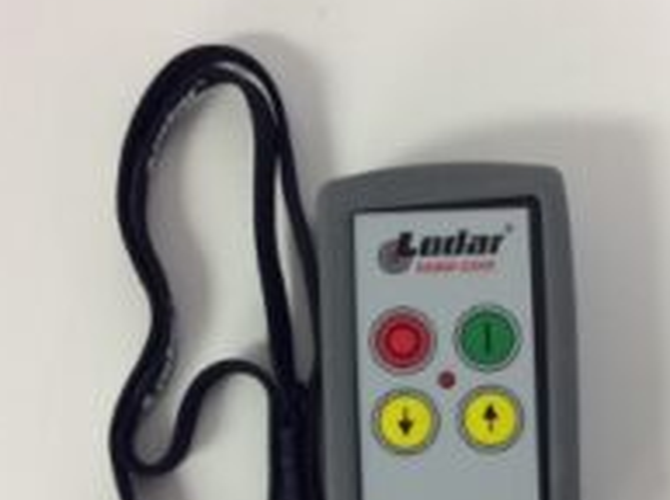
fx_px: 1178
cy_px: 365
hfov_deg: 31.7
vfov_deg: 23.7
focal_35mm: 61
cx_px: 394
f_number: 2.4
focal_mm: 3.3
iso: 64
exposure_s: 1/24
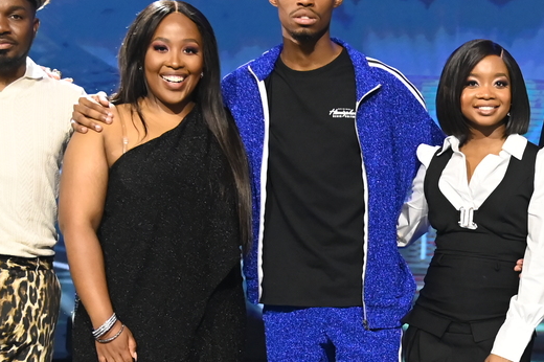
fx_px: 2008
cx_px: 568
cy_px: 299
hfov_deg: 15.1
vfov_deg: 10.3
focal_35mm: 133
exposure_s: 1/160
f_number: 3.5
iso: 3200
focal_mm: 36
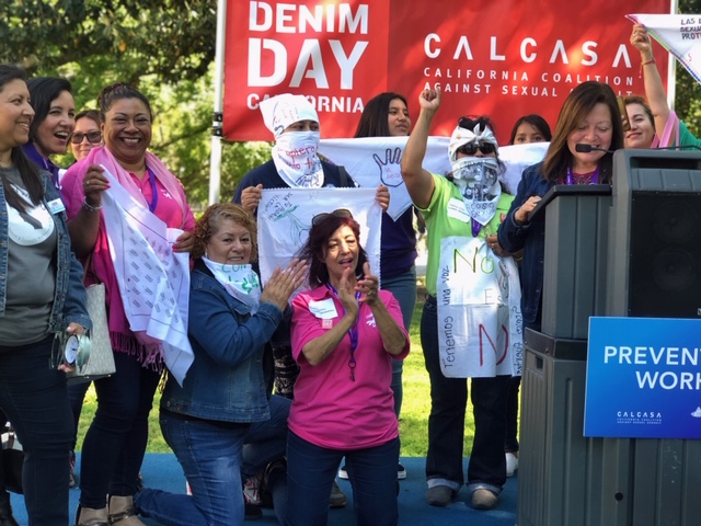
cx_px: 350
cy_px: 263
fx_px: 1154
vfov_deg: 25.7
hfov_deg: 33.8
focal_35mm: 57
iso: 25
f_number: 2.8
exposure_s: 1/40
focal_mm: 6.6
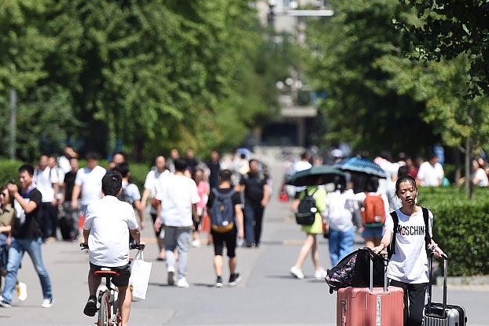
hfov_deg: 5.3
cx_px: 194
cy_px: 166
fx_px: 5240
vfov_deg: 3.6
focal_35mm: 386
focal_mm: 200
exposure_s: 1/8000
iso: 500
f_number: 3.5
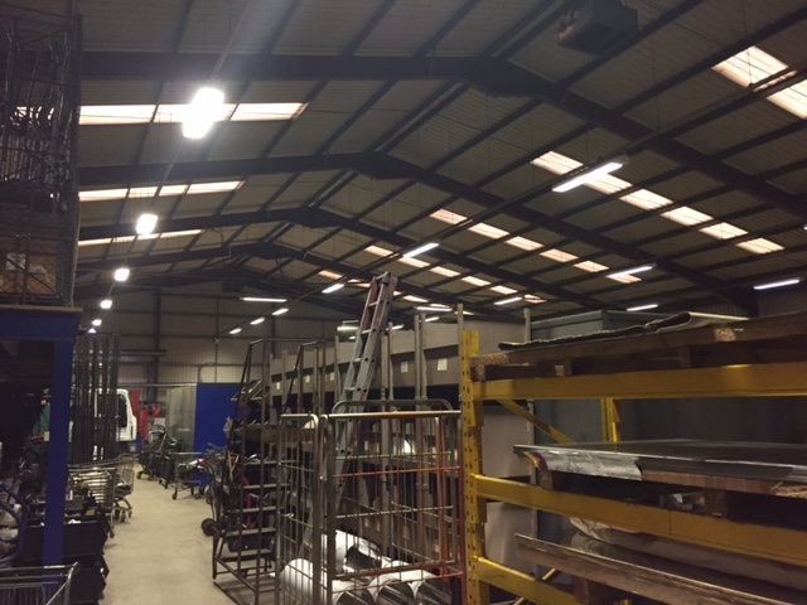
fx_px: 676
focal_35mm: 29
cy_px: 302
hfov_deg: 61.7
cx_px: 404
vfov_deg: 48.2
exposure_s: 1/30
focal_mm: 4.15
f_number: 2.2
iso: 200
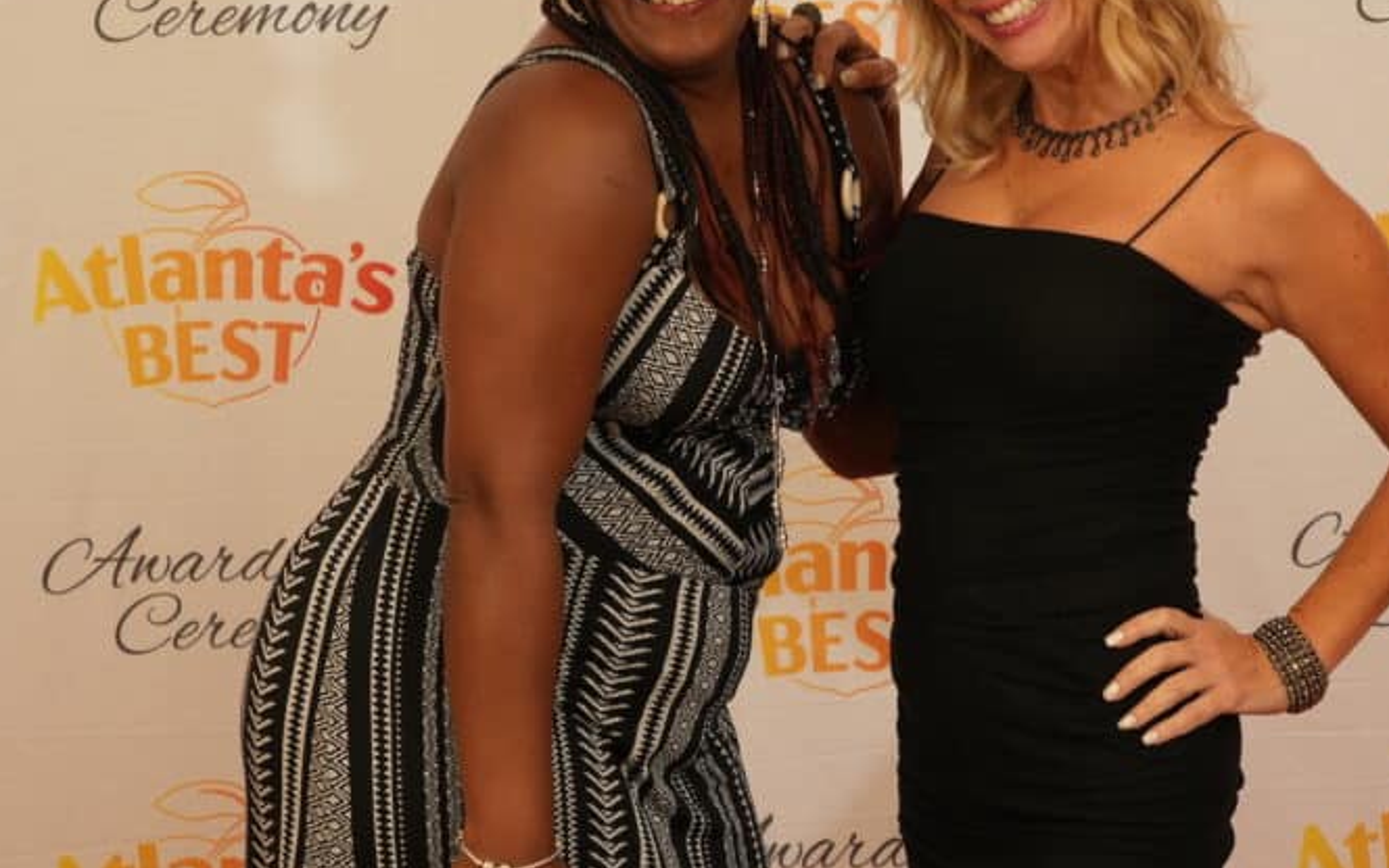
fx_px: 3900
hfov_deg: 20.1
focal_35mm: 103
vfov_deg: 12.7
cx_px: 936
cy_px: 472
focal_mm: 56
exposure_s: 1/125
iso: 500
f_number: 6.3
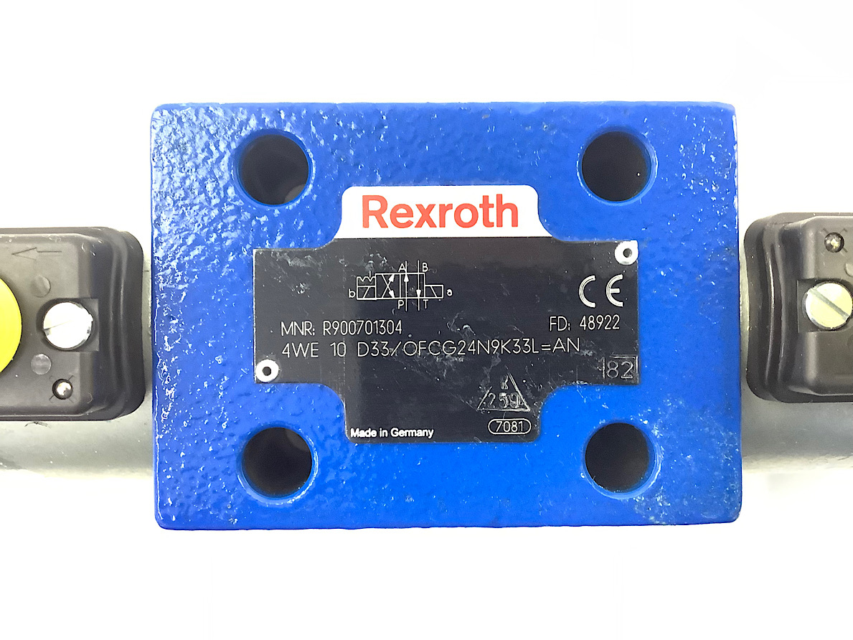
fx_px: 764
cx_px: 426
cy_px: 320
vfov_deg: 45.4
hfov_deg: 58.3
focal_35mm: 31
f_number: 2.4
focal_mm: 3.3
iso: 400
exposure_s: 1/33
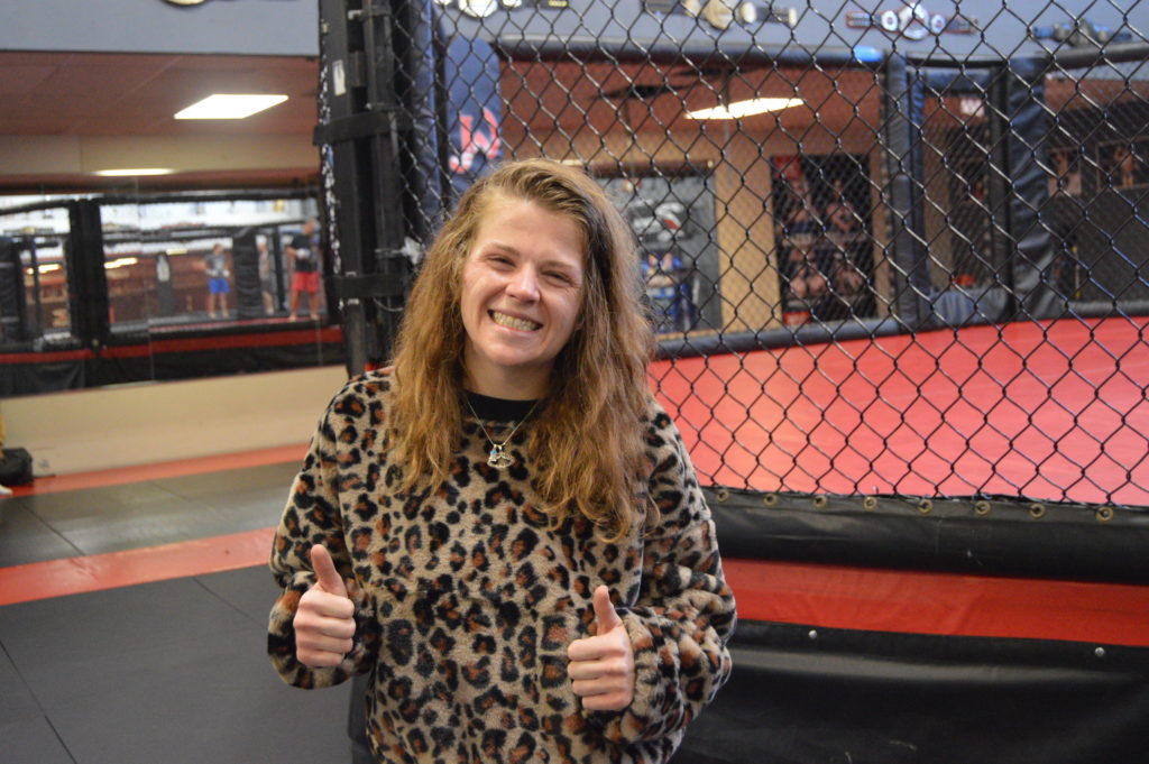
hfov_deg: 49.6
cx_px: 574
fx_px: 1244
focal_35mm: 39
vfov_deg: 34.2
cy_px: 382
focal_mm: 26
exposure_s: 1/125
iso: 3200
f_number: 4
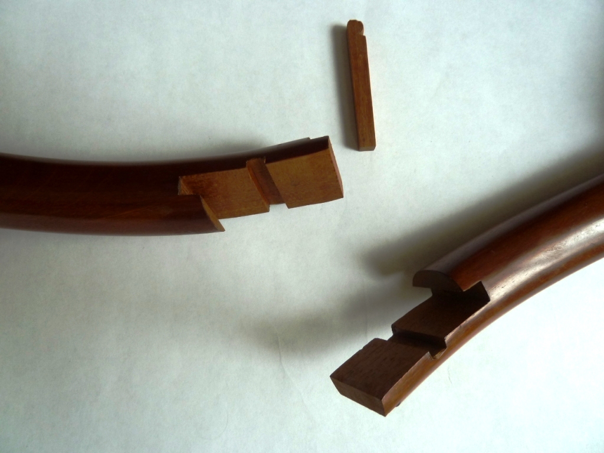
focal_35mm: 25
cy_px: 226
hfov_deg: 69.4
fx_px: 436
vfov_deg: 54.9
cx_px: 302
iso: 160
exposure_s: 1/30
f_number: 3.3
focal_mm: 4.1
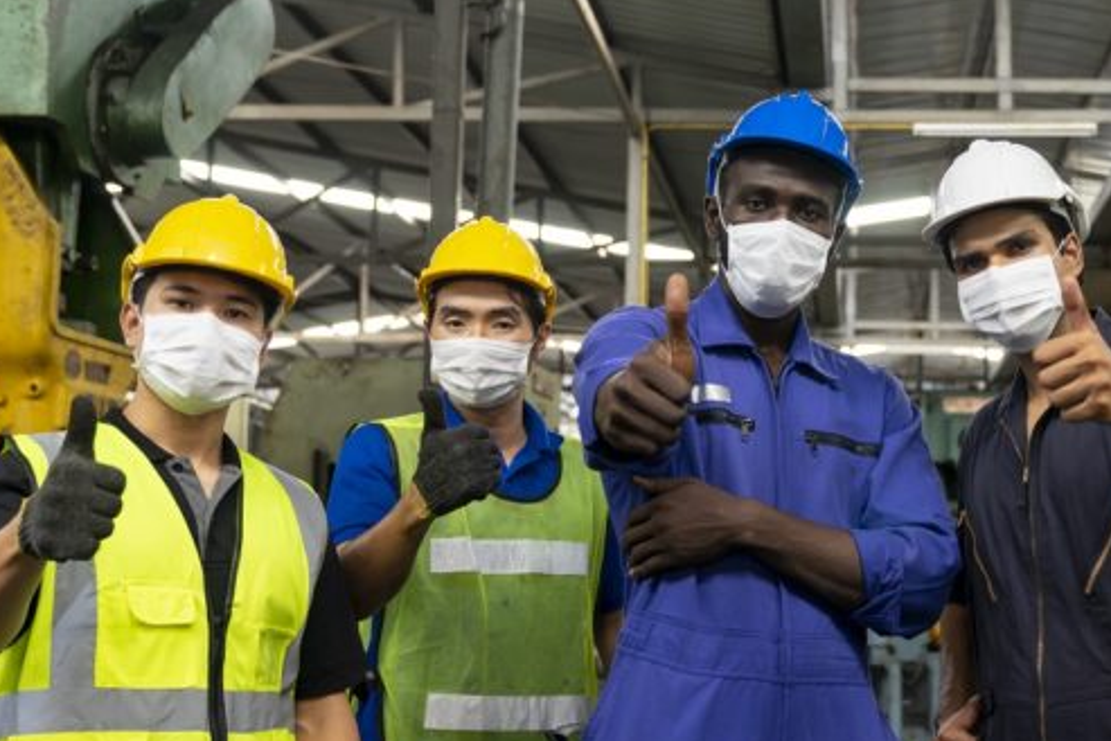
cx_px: 881
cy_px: 373
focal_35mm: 61
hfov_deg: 32.0
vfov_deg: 22.3
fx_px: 1883
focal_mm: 35
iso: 400
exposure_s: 1/60
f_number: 3.5
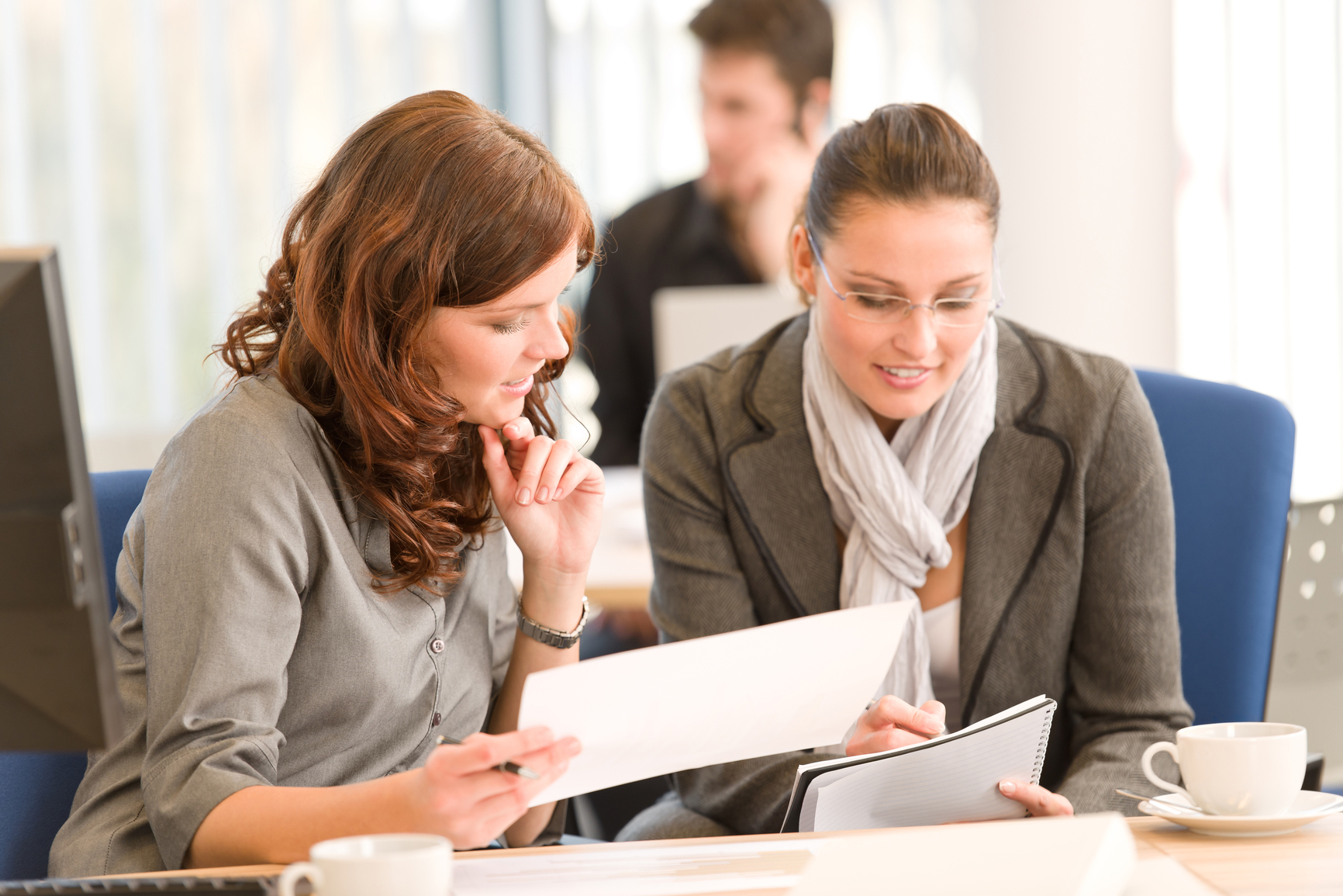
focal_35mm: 175
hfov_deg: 11.7
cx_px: 672
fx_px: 6529
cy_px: 448
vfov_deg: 7.8
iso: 200
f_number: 3.2
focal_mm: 175
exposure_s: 1/125
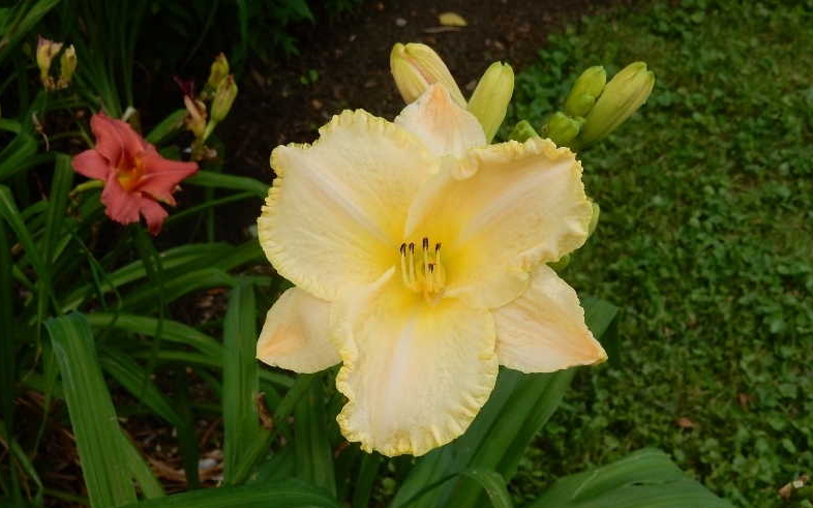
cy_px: 286
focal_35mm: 55
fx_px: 1218
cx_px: 401
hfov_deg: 36.9
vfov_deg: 23.5
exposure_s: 1/100
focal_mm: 9
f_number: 4.5
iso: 125
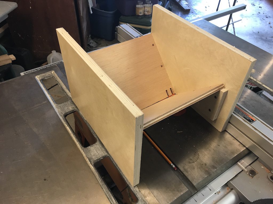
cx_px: 136
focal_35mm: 29
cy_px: 102
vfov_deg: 48.2
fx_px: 229
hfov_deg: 61.7
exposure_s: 1/30
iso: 80
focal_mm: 4.15
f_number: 2.2
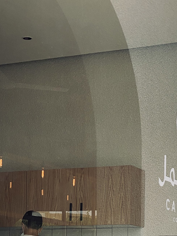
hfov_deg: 14.4
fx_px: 702
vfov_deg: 18.7
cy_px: 216
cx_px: 66
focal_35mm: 103
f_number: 2
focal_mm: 6
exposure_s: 1/210
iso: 20
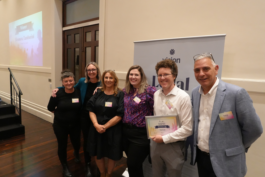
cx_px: 132
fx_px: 166
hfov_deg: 77.3
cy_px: 88
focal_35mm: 22
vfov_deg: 56.2
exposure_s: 1/160
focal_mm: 15
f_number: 4
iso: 4000
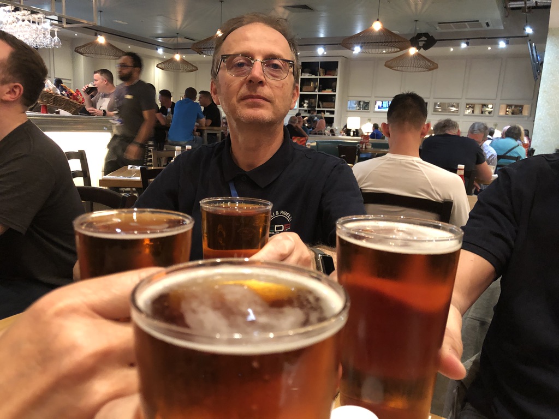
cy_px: 210
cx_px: 280
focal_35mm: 28
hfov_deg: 63.4
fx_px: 452
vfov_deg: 49.7
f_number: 1.8
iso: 100
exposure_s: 1/7
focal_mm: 4
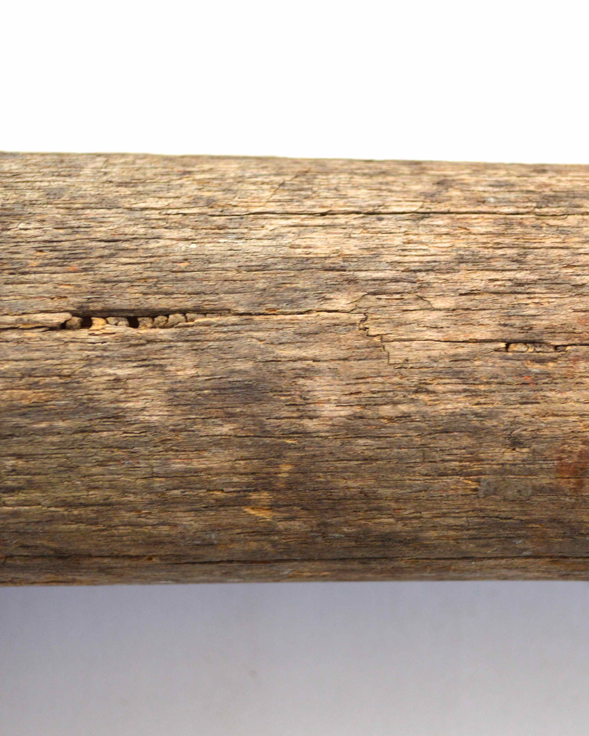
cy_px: 367
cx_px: 506
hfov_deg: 22.1
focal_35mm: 68
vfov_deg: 27.9
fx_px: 1482
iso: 400
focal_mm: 32
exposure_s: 1/60
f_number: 4.8
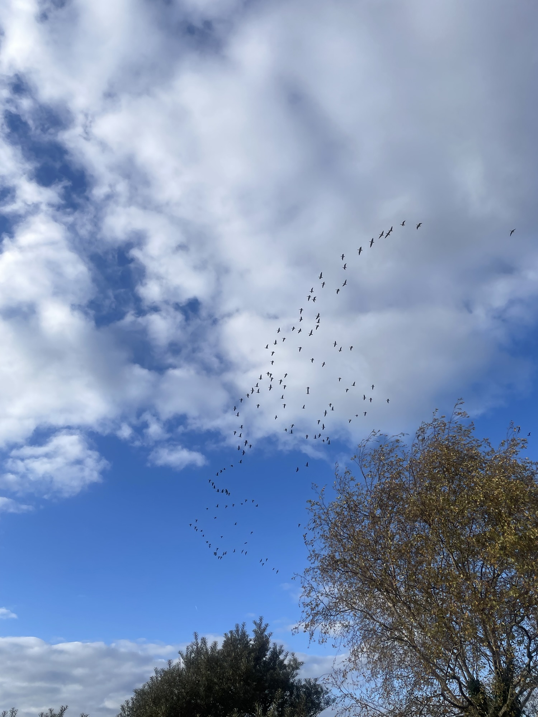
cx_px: 269
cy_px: 358
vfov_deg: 67.3
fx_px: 539
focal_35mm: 26
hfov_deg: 53.1
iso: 32
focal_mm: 4.2
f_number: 1.6
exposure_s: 1/3861
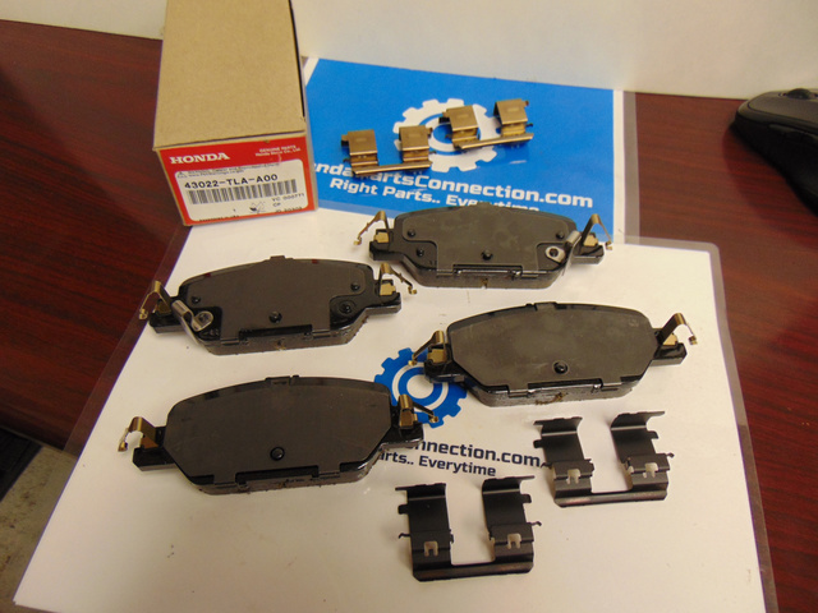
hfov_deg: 69.4
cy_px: 306
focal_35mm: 25
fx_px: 591
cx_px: 409
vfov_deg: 54.9
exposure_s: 1/30
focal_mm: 4.5
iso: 100
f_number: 3
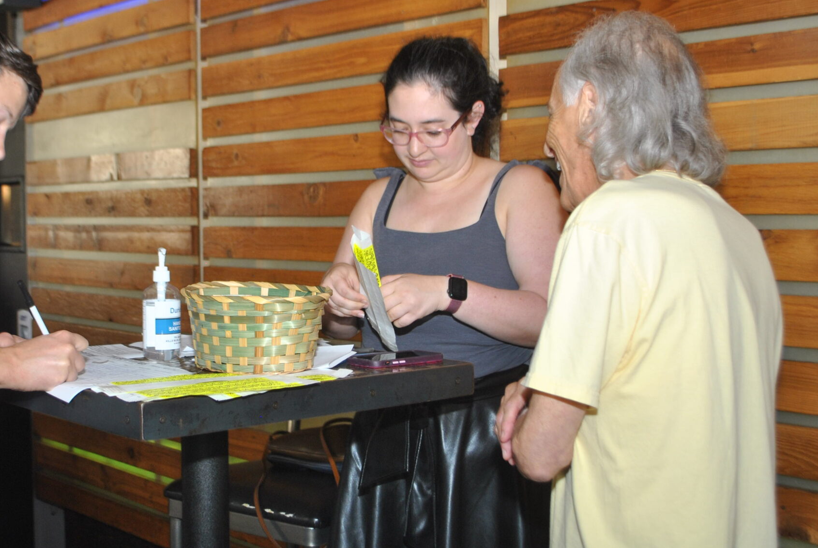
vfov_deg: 27.1
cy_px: 259
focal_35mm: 50
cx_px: 271
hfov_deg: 39.1
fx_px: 1137
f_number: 4
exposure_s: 1/60
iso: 200
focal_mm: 22
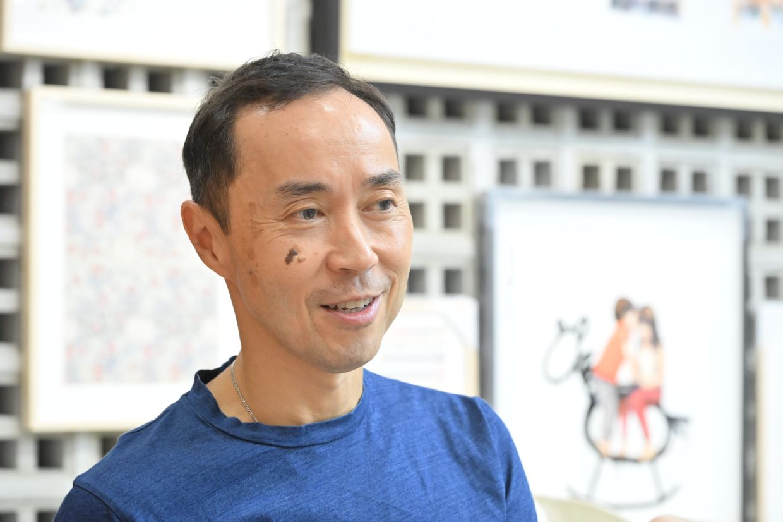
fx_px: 2392
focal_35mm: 110
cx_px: 392
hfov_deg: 18.6
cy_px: 261
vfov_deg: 12.4
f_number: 6.3
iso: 3600
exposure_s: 1/200
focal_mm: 110
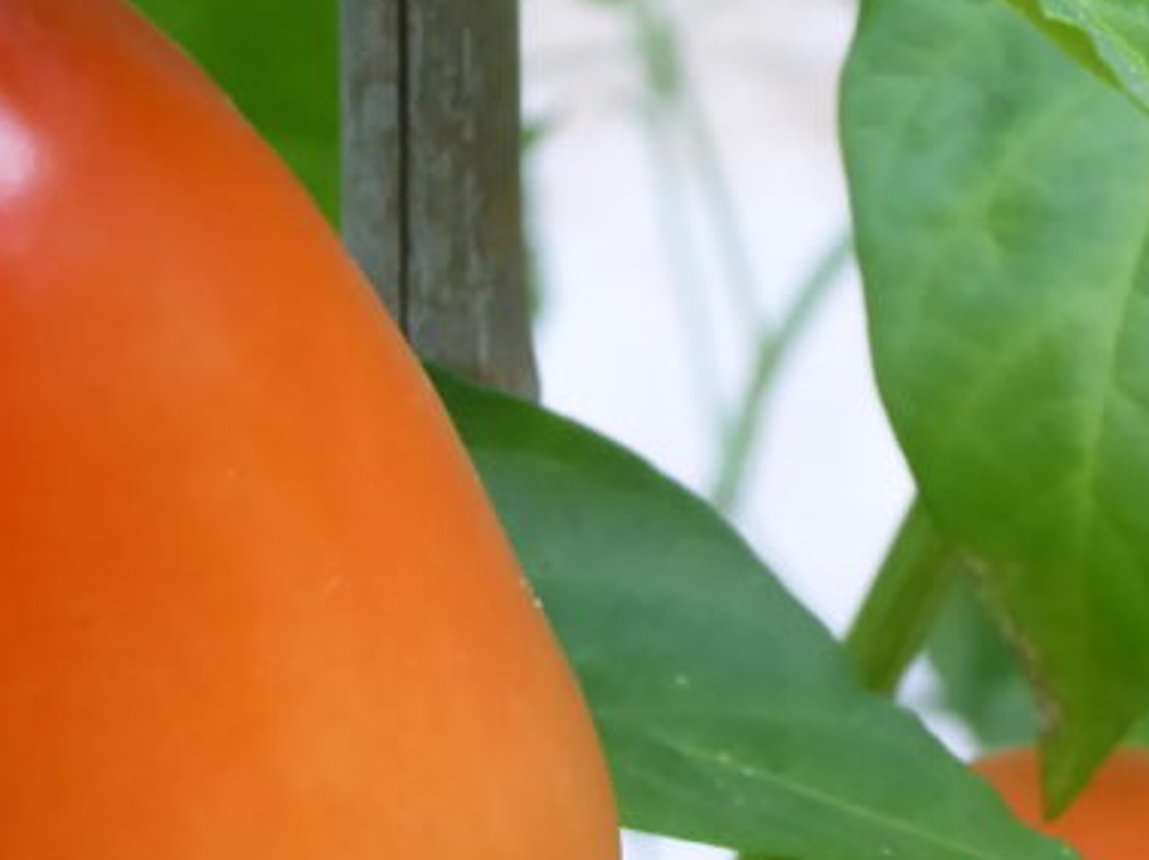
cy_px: 781
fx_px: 9620
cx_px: 787
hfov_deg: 6.8
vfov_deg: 5.1
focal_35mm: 290
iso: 400
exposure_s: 1/40
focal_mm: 17.5
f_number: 5
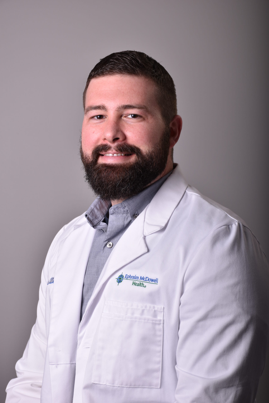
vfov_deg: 21.9
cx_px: 134
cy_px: 202
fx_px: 1042
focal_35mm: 93
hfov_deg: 14.7
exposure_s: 1/200
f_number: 8
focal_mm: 62
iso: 100
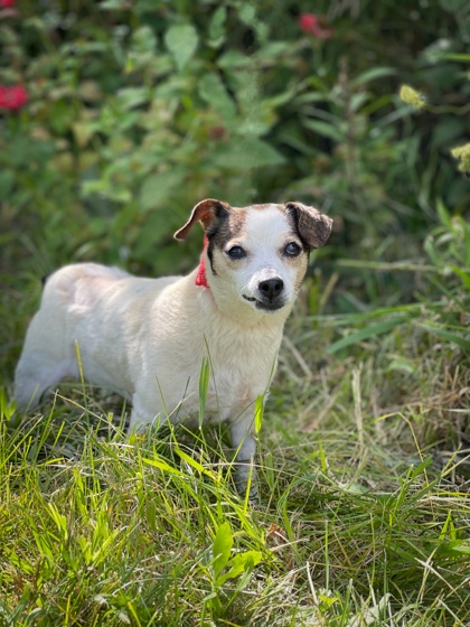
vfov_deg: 30.3
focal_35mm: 64
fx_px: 1159
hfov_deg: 22.9
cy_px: 314
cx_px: 235
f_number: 2.2
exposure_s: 1/196
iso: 25
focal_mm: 7.5
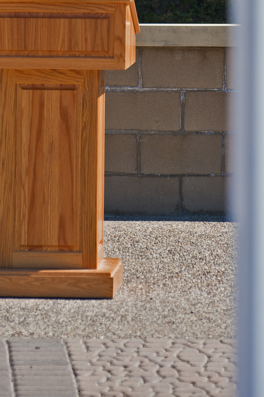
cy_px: -68
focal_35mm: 370
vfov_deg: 5.6
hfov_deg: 3.7
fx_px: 4075
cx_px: 157
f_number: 4.8
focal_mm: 125
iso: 200
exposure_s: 1/1250
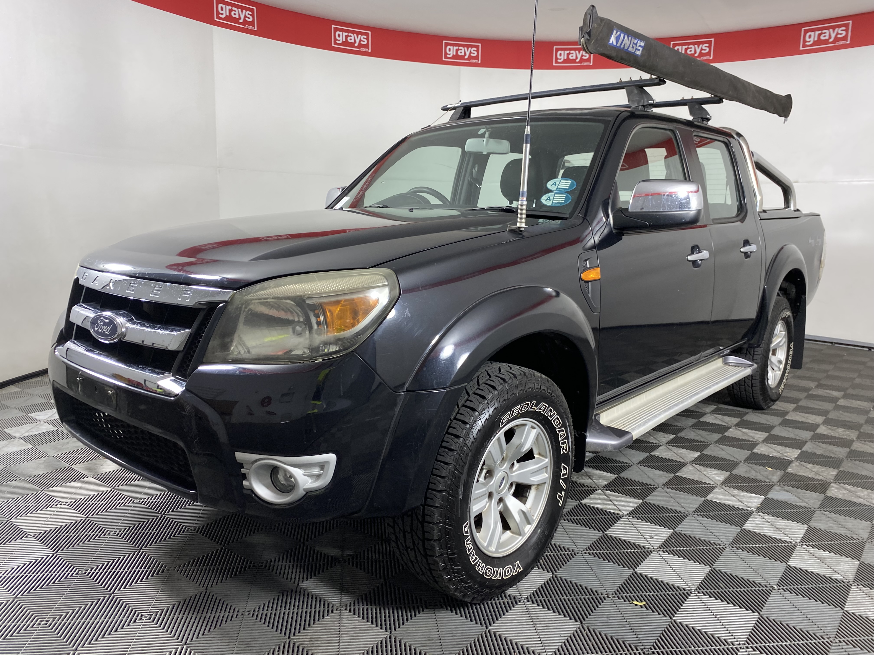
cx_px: 437
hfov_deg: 67.3
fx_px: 656
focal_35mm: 26
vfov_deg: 53.1
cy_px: 328
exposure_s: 1/100
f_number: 1.8
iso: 64
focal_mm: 4.25
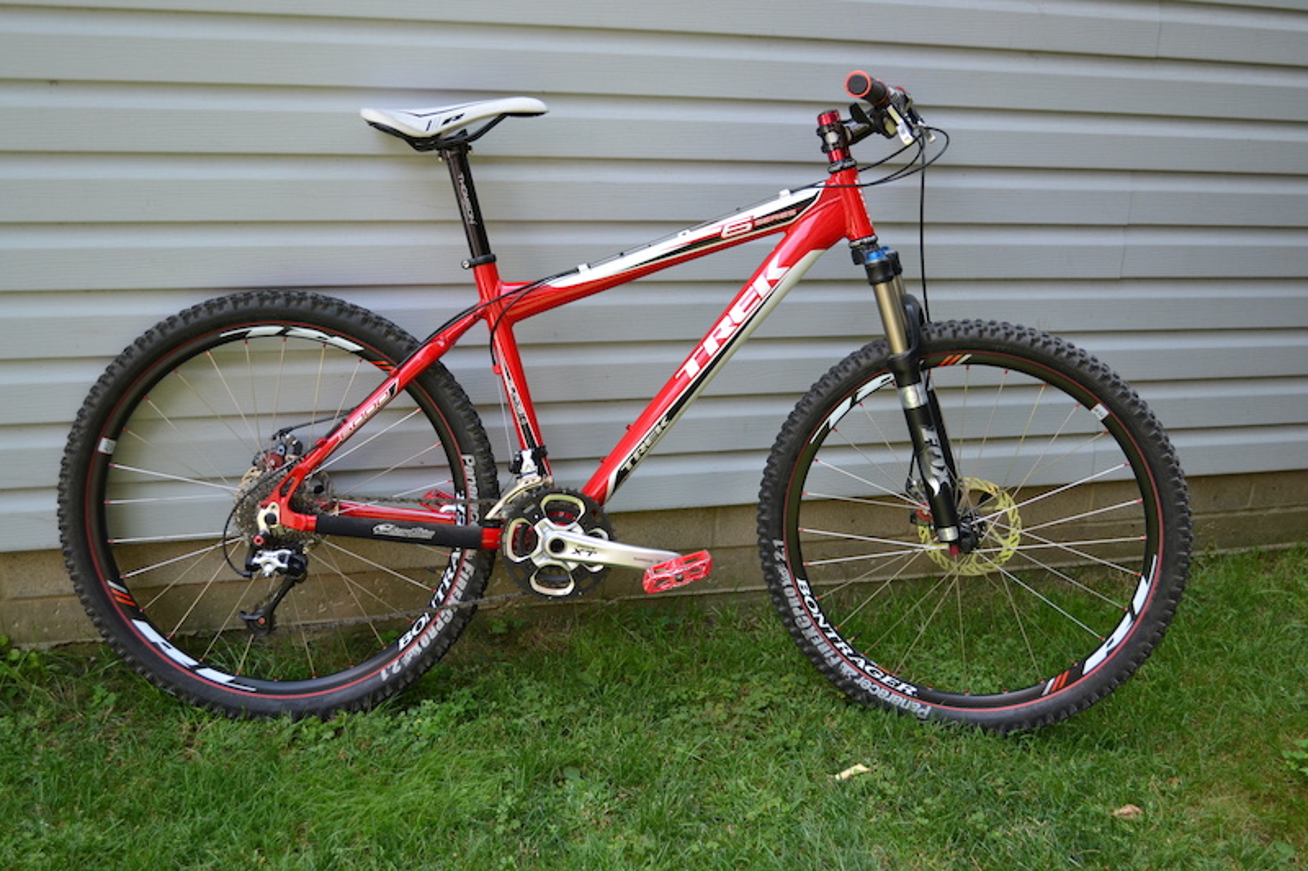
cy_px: 436
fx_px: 1417
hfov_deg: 49.6
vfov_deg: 34.2
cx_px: 654
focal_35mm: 39
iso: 800
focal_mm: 26
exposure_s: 1/500
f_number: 4.2
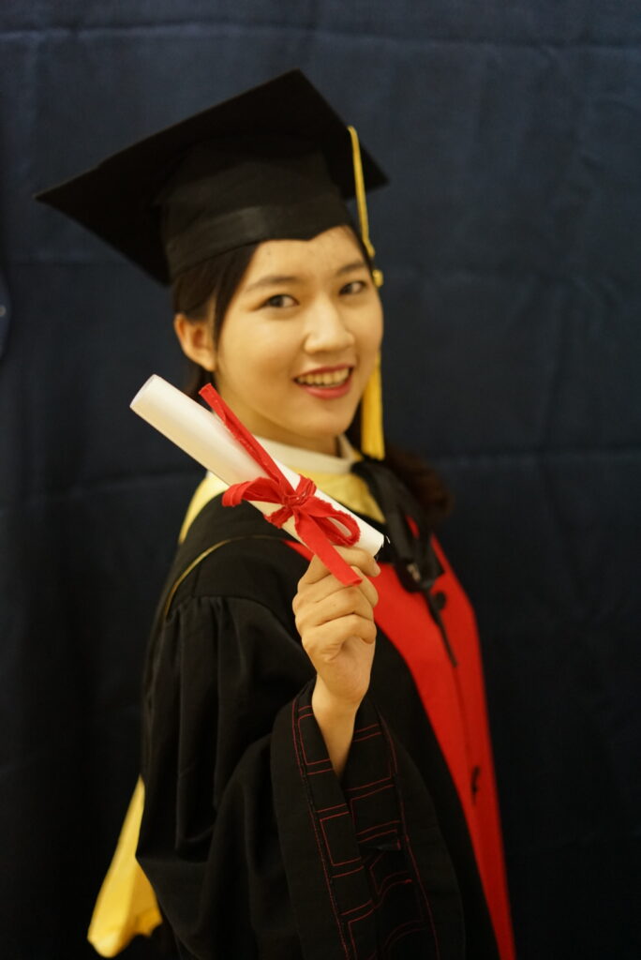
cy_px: 480
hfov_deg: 27.0
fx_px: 1334
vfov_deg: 39.6
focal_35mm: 50
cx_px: 320
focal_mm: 50
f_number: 2
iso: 2500
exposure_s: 1/160
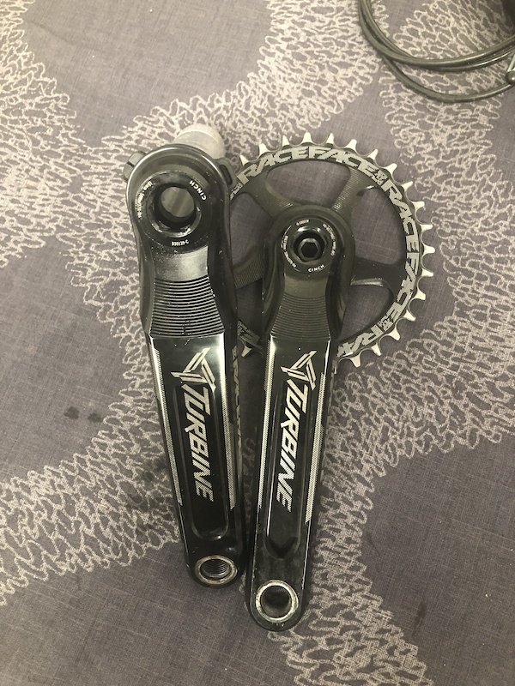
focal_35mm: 28
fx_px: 555
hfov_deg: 49.7
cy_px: 343
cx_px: 258
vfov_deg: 63.4
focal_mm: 3.99
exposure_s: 1/7
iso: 80
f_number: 1.8
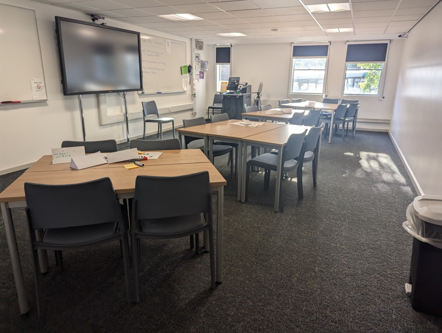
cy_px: 166
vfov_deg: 56.9
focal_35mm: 24
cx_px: 221
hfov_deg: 71.5
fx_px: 307
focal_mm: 6.81
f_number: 1.85
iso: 55
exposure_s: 1/201
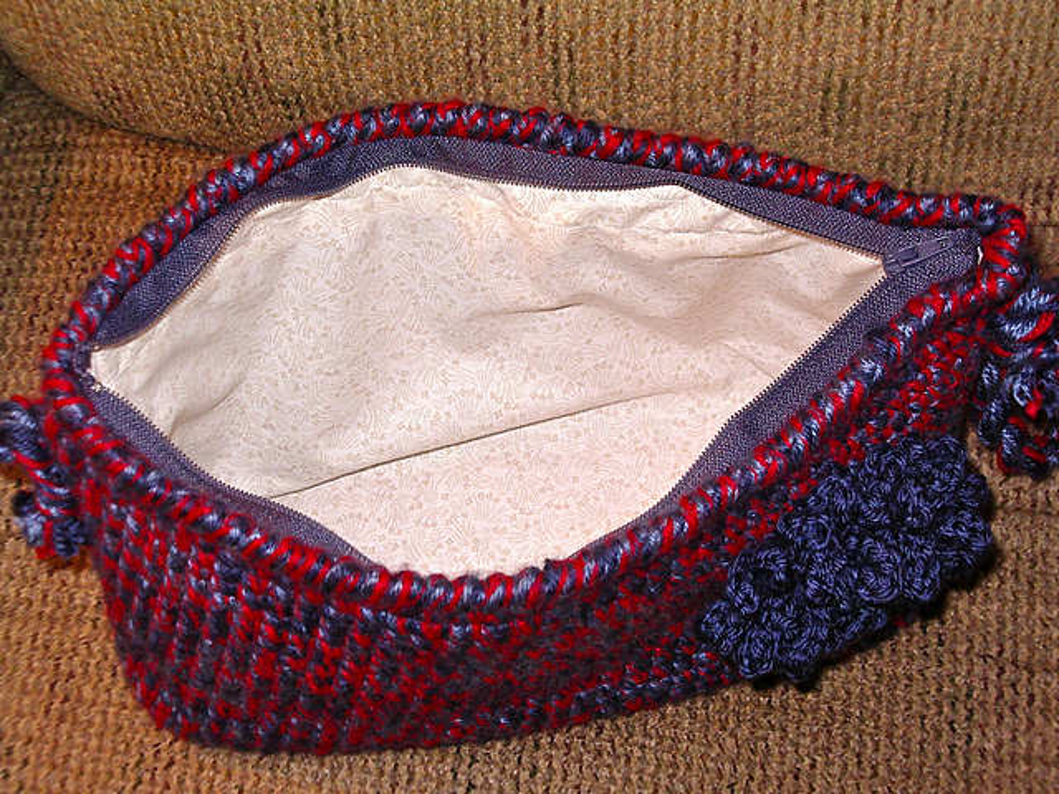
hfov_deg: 30.7
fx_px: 1927
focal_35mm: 63
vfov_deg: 23.3
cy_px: 397
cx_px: 530
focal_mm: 9.6
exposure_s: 1/60
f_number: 3.4
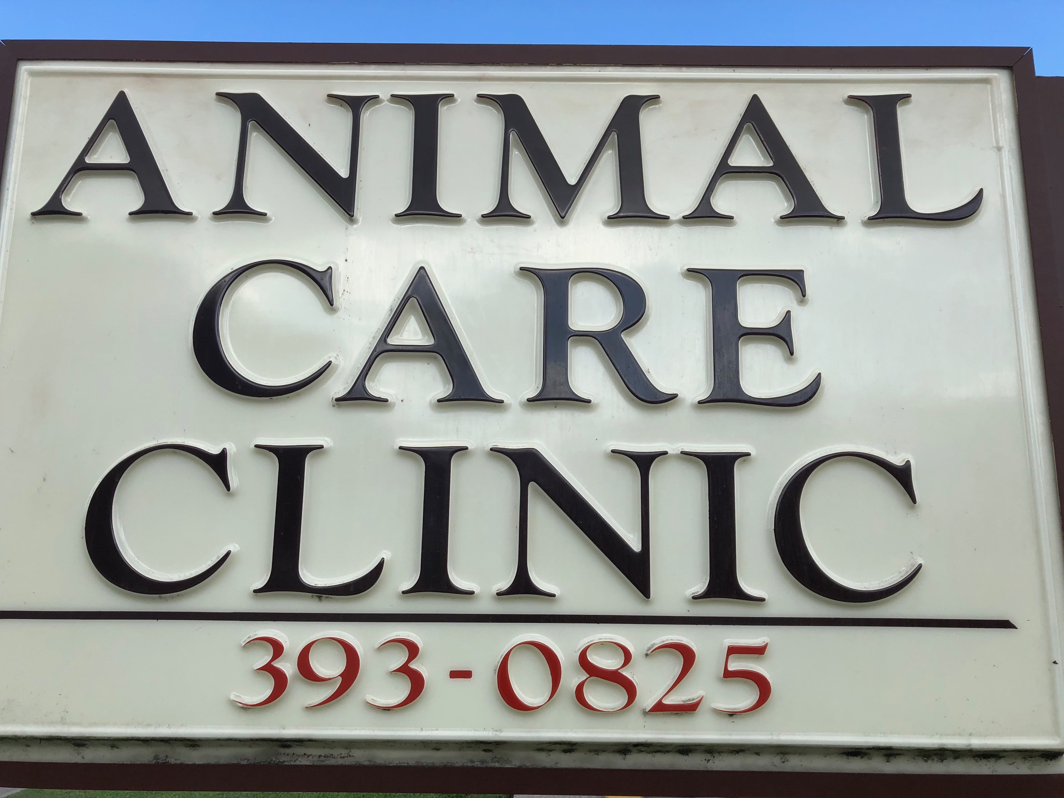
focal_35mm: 28
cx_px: 532
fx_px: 861
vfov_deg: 49.7
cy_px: 399
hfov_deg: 63.4
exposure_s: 1/1104
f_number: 1.8
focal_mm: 3.99
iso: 20
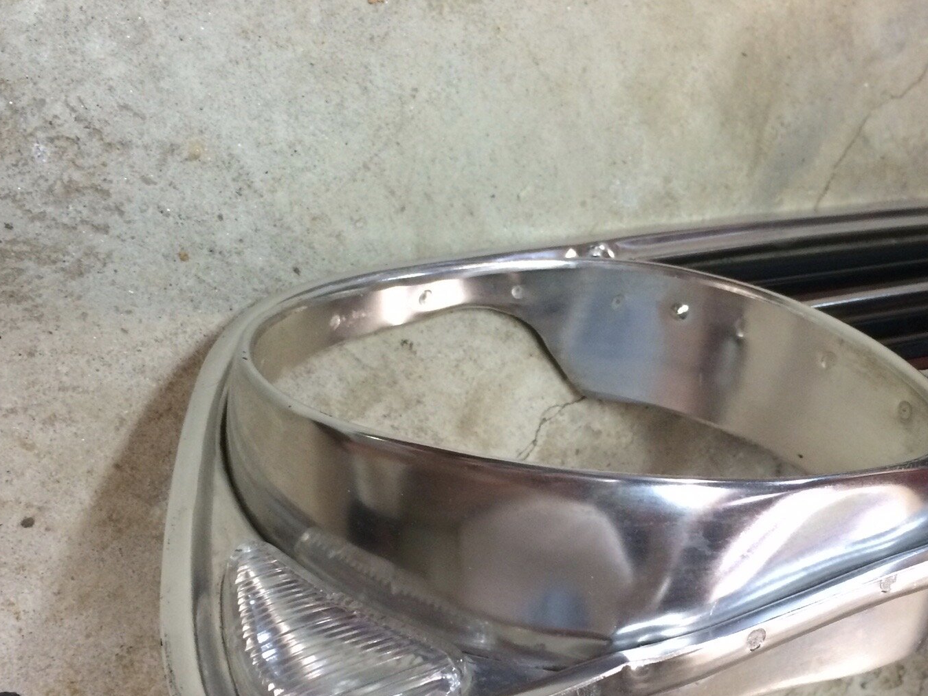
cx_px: 566
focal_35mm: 44
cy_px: 472
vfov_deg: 32.5
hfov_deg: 42.7
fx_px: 1179
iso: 200
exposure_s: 1/30
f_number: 2.2
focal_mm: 4.15
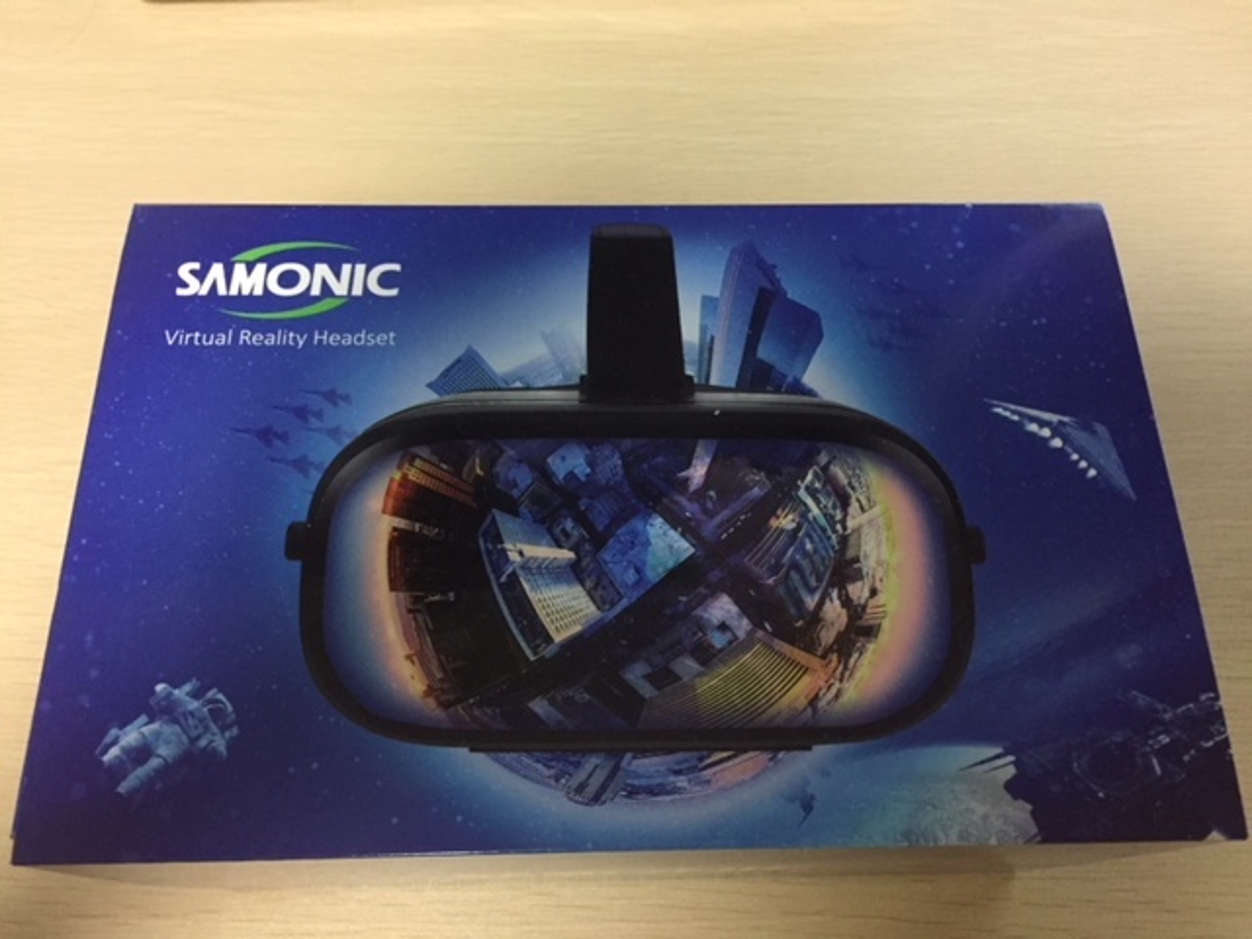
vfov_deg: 48.2
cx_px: 626
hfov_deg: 61.7
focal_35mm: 29
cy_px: 470
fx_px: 1049
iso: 250
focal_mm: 4.15
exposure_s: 1/30
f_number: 2.2
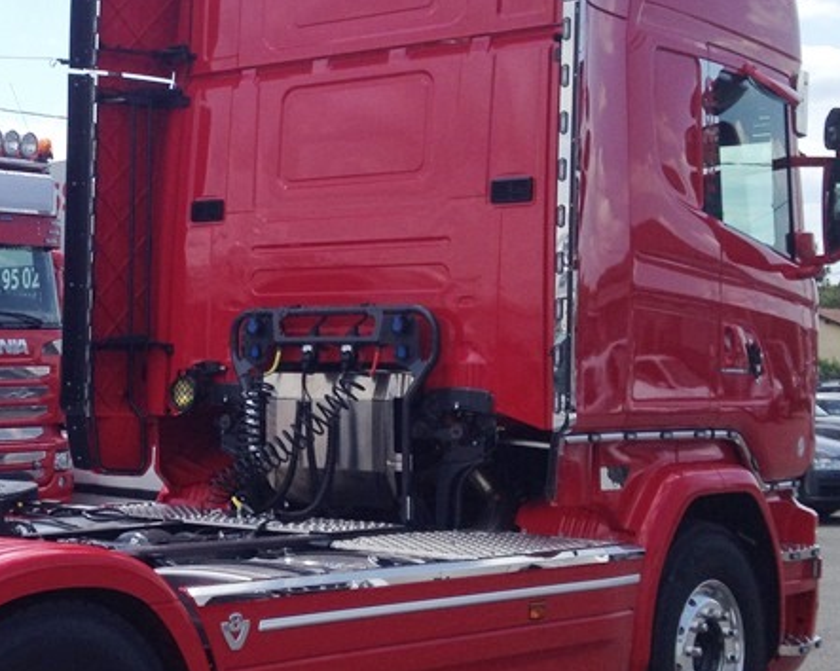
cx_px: 102
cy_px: 356
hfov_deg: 23.6
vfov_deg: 19.4
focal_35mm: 79
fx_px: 1963
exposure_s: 1/1493
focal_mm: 4.28
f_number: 2.4
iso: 50
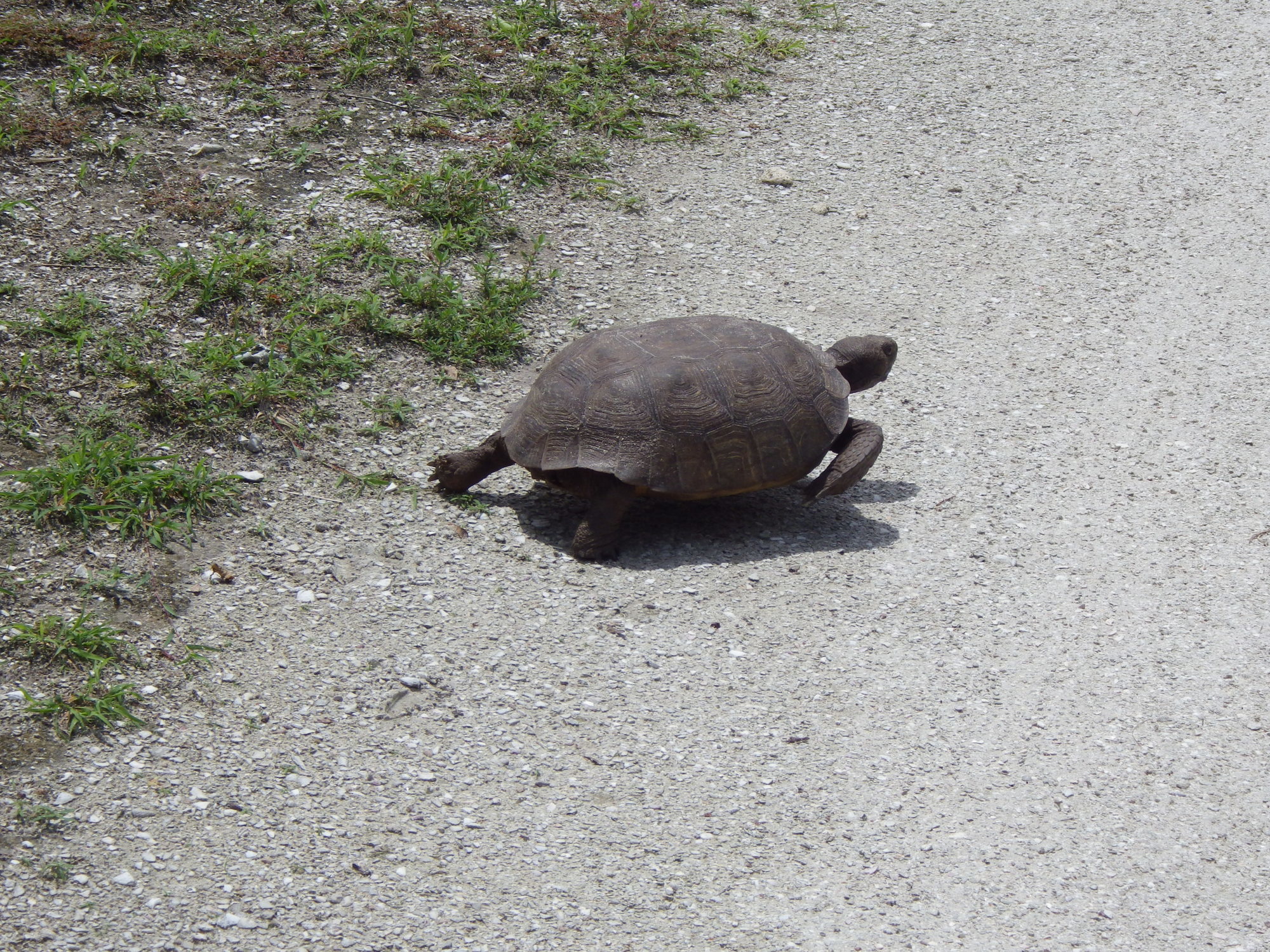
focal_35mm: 115
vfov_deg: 12.9
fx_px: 4219
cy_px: 476
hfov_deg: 17.1
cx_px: 635
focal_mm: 20.6
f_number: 6.3
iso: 125
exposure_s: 1/640
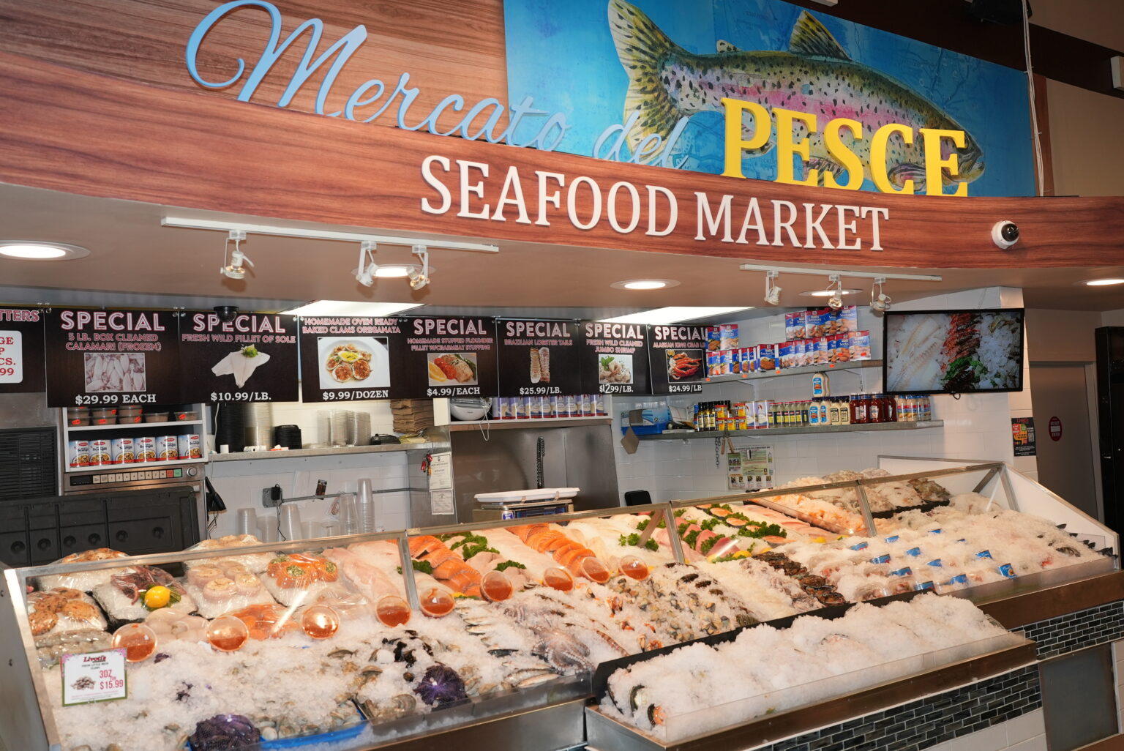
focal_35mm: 35
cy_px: 376
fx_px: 1093
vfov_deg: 37.9
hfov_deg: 54.4
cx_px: 562
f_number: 5
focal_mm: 35
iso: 500
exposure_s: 1/160
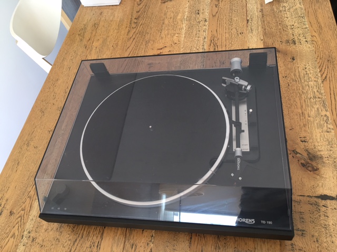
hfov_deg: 61.7
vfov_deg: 48.2
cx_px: 168
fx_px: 282
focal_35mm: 29
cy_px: 126
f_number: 2.2
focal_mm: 4.15
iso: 32
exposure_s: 1/33
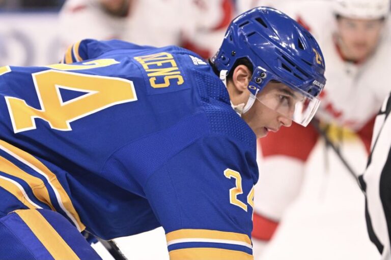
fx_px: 1846
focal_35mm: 170
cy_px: 130
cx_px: 196
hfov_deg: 12.1
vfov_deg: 8.1
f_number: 3.2
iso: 3200
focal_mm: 170
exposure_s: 1/1600
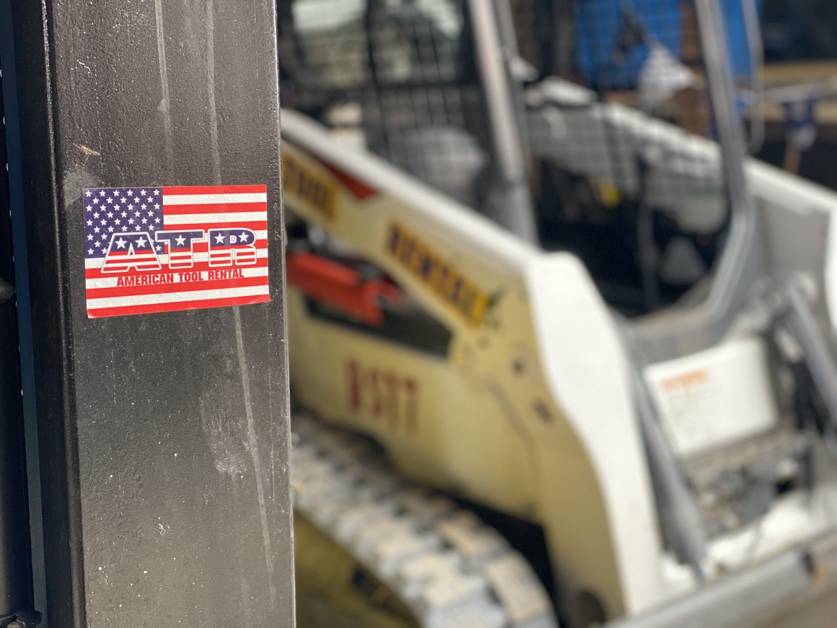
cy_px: 314
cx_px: 418
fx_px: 1257
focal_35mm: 52
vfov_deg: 28.0
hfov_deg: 36.8
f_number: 2
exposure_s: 1/122
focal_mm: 6
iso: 250
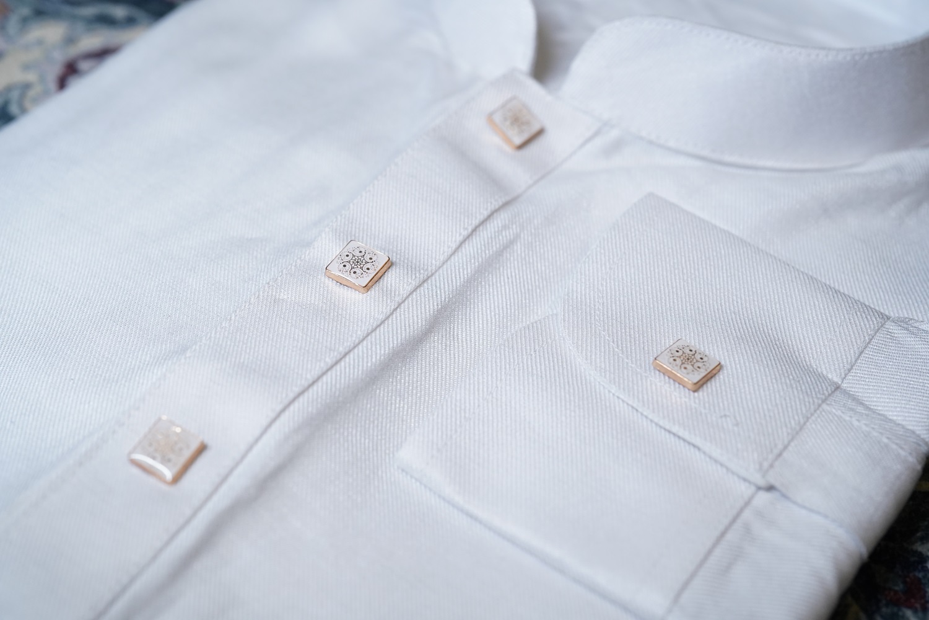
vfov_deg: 27.0
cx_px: 464
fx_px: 1290
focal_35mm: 50
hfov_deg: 39.6
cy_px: 310
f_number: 5
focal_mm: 50
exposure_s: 1/250
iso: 2000
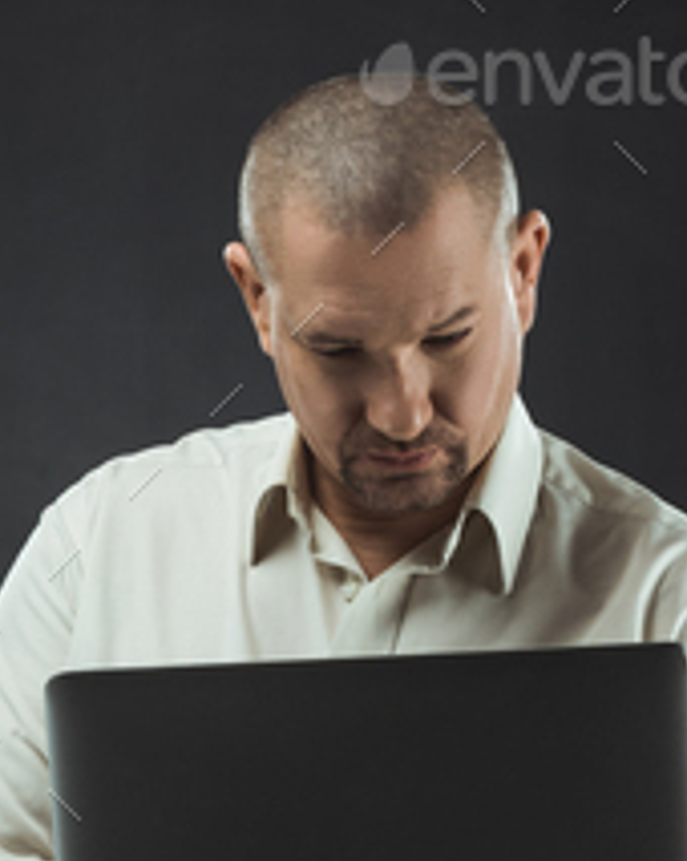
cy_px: 1257
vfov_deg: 7.0
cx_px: -77
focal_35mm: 273
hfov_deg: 5.6
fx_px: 6948
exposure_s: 1/160
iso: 200
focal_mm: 70
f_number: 8
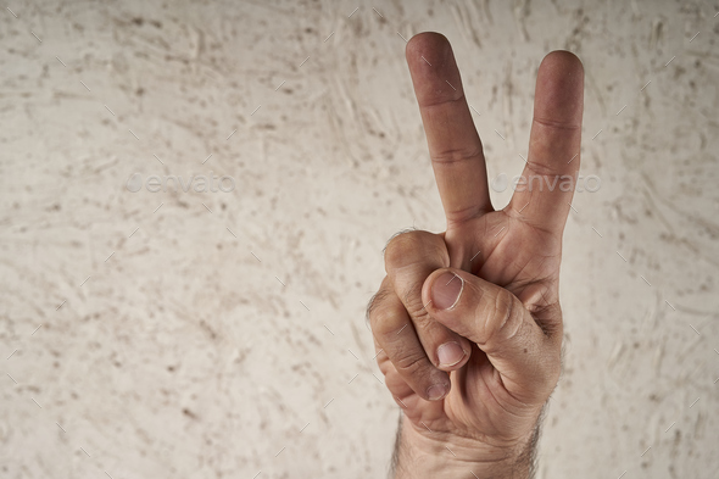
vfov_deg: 33.4
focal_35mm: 40
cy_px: 240
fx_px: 799
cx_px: 360
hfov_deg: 48.5
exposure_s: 1/200
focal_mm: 40
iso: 100
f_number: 8
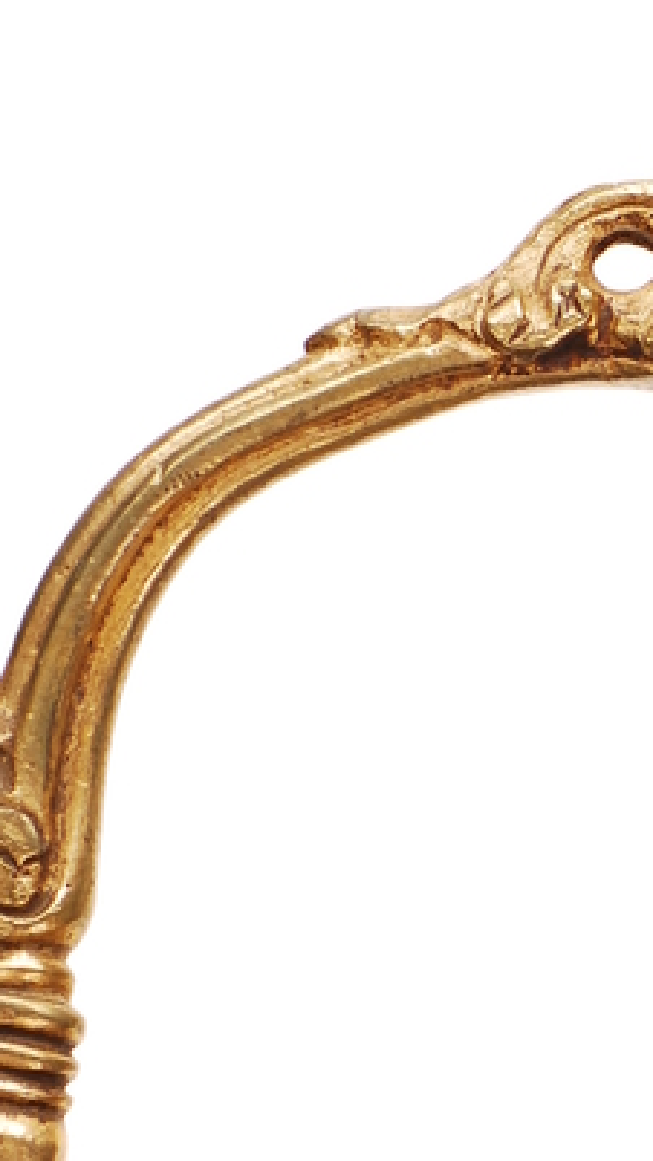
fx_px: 10132
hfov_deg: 3.7
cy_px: 1363
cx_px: 920
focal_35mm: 329
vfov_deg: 6.5
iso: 100
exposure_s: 1/60
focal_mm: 70
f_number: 9
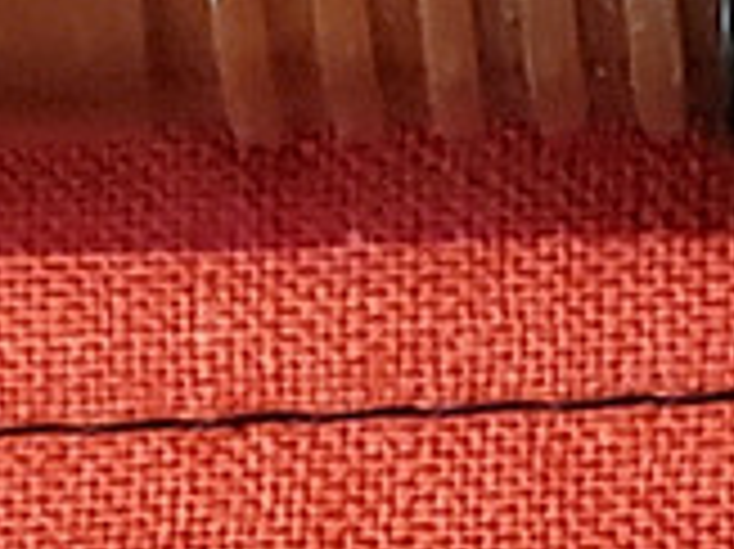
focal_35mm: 170
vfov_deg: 8.6
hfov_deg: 11.6
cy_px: 644
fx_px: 3602
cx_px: 408
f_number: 1.5
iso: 640
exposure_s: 1/40
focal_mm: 4.3
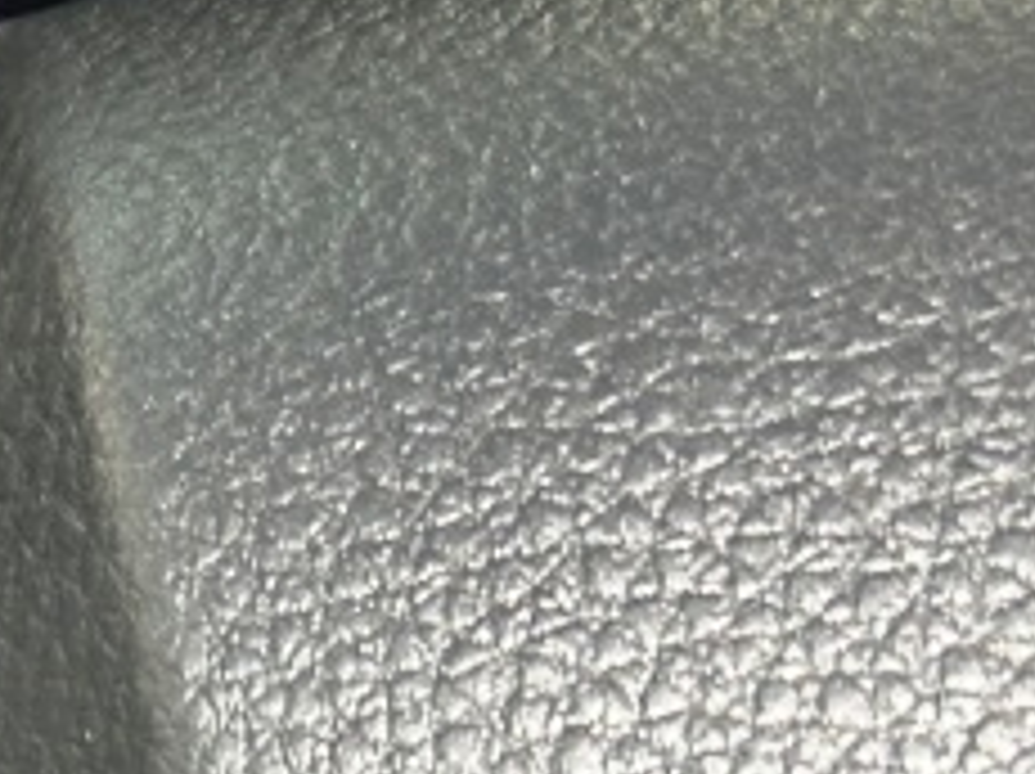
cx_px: -1076
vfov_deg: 6.8
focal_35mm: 214
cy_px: 1318
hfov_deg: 8.7
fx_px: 6392
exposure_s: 1/40
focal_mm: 6.86
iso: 200
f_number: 1.78
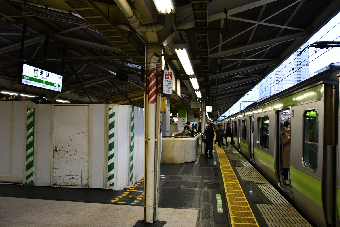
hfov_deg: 61.9
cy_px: 114
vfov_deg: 43.6
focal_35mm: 30
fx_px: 283
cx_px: 170
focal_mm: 20
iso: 800
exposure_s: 1/125
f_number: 4.5
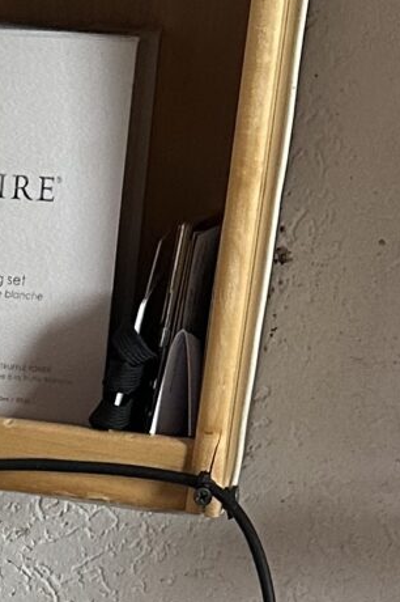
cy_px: 984
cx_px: -193
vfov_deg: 13.6
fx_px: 2320
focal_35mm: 139
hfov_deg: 9.6
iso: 320
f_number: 1.78
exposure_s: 1/60
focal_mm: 6.86
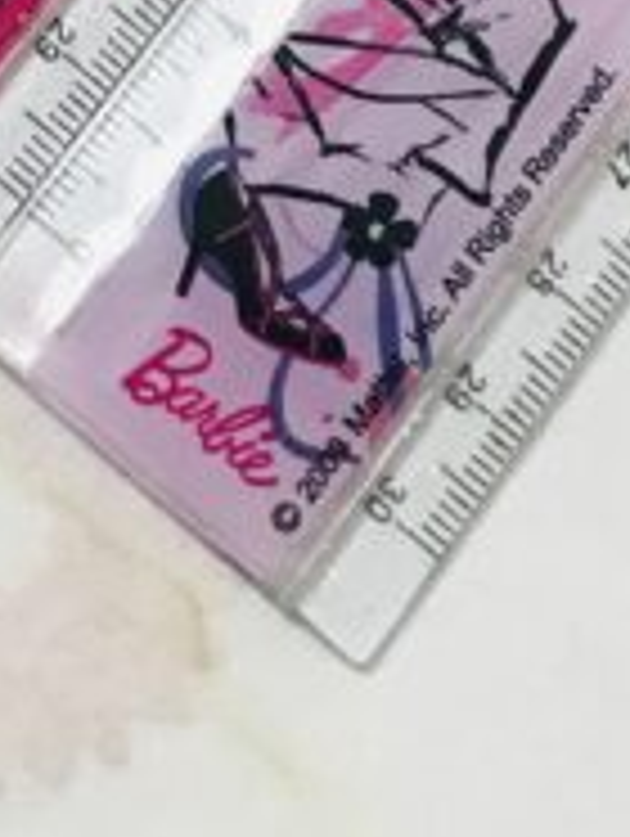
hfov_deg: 9.6
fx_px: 3728
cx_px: 130
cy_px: -1071
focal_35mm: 154
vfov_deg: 11.1
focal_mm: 3.99
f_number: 1.8
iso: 32
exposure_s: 1/33
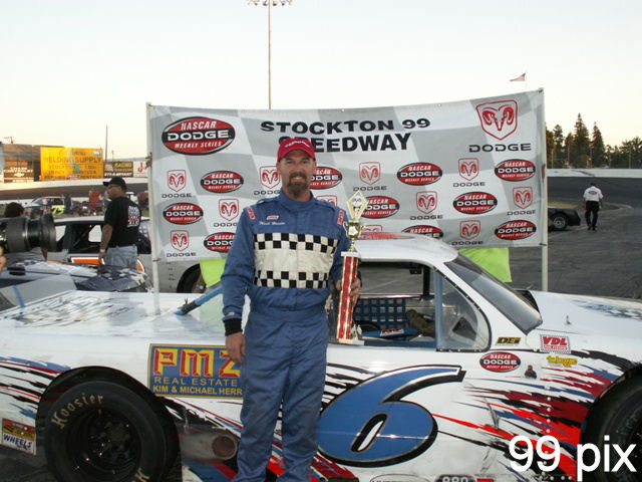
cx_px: 321
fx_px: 649
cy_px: 241
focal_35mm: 35
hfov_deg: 52.6
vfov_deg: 40.7
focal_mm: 5.86
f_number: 2.8
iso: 50
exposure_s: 1/100
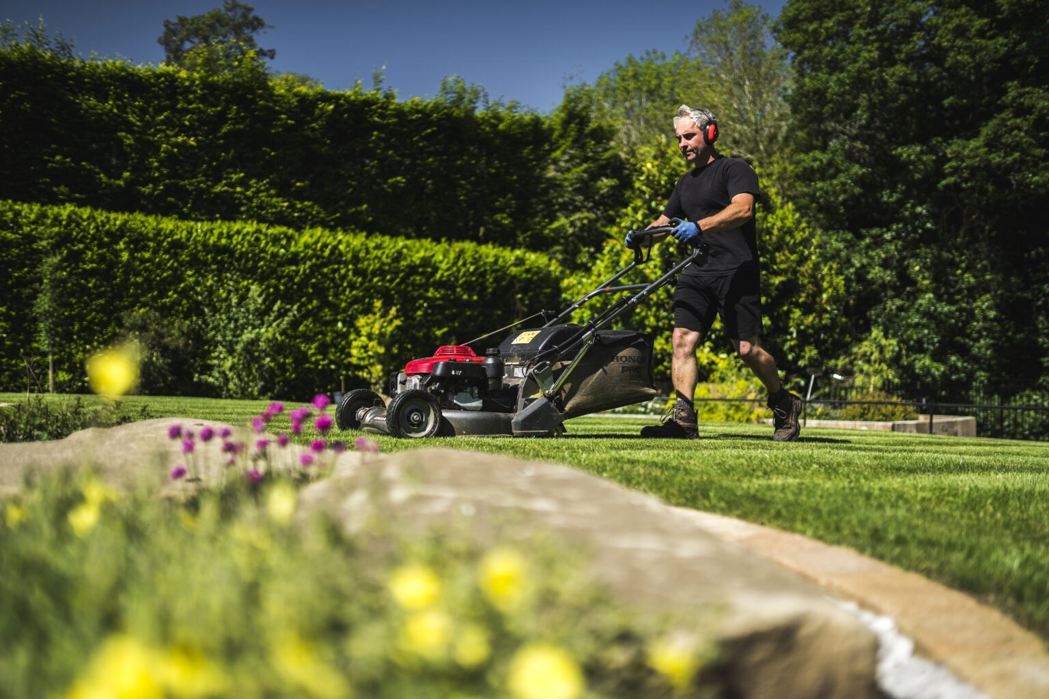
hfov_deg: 54.4
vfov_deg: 37.9
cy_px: 350
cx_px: 524
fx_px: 1020
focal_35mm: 35
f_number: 1.4
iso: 100
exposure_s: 1/2500
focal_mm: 35
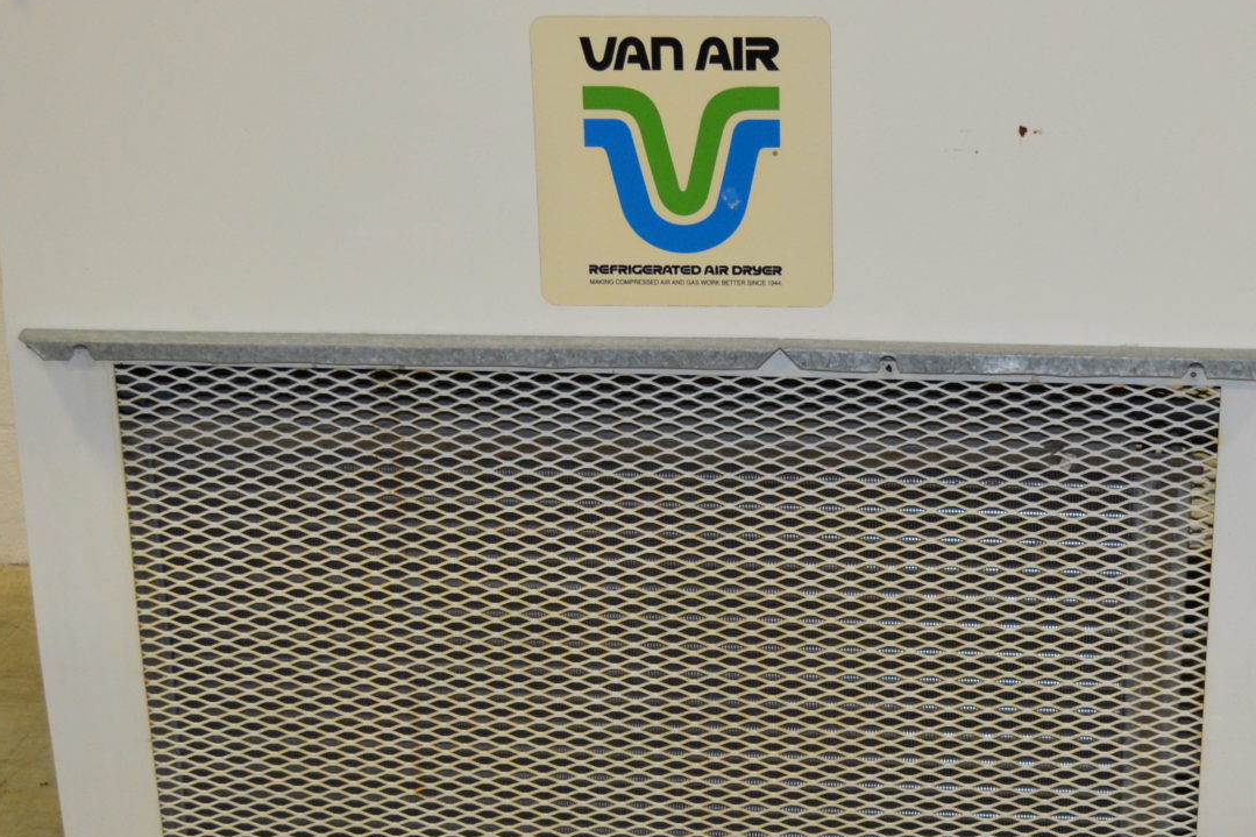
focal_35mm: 74
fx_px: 2581
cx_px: 902
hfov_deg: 27.1
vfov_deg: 18.4
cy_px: 409
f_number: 4.2
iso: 1100
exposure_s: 1/60
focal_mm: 26
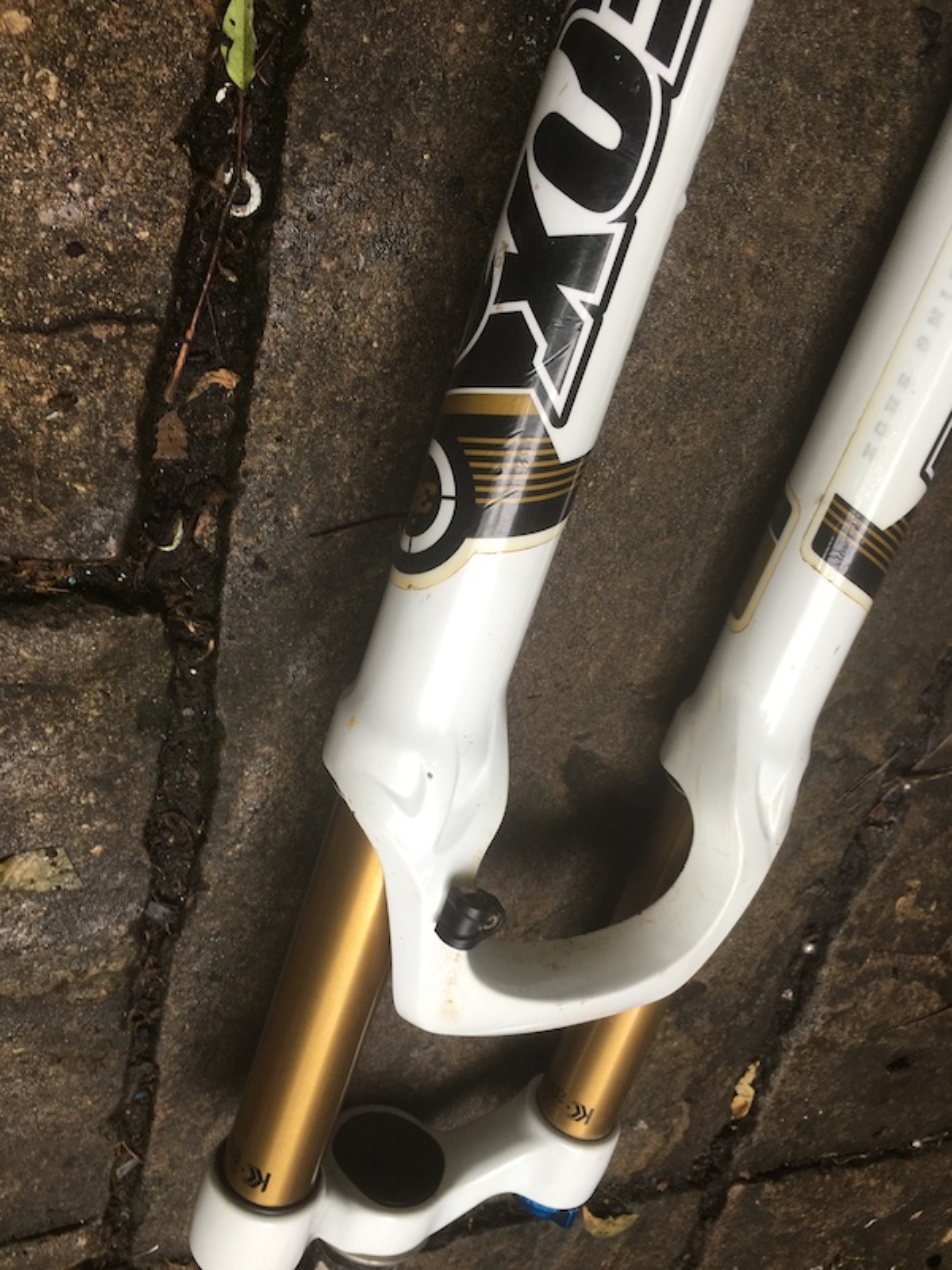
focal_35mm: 29
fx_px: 1063
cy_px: 635
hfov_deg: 48.2
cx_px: 476
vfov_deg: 61.7
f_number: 2.2
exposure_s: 1/50
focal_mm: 4.15
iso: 32
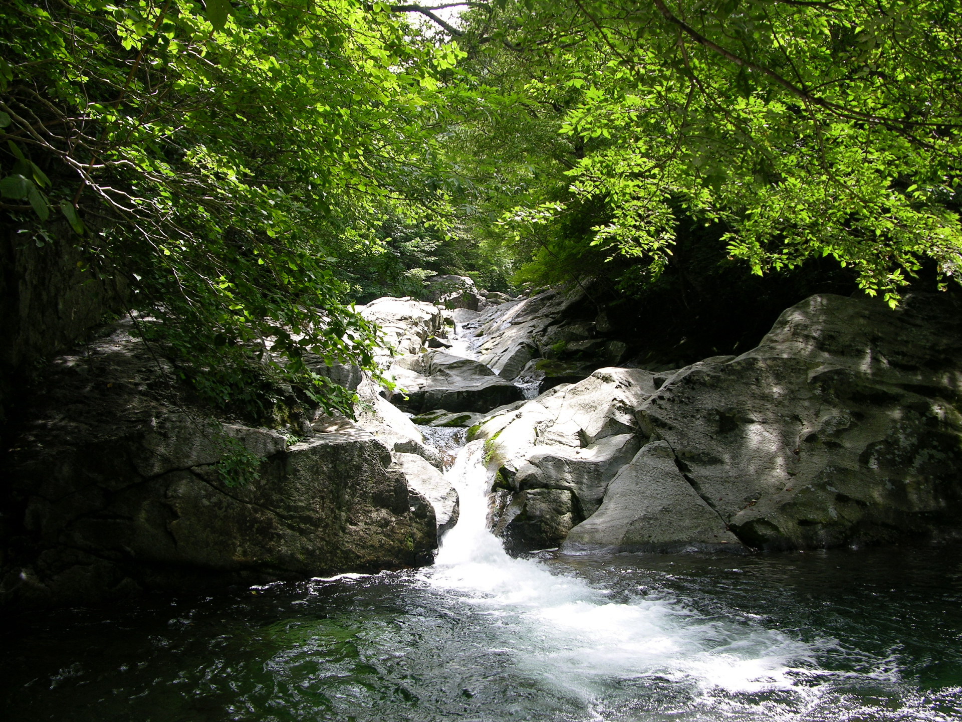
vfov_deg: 40.7
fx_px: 973
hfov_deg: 52.6
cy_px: 361
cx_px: 481
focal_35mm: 35
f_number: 4
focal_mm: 8.9
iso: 50
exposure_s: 1/78.2
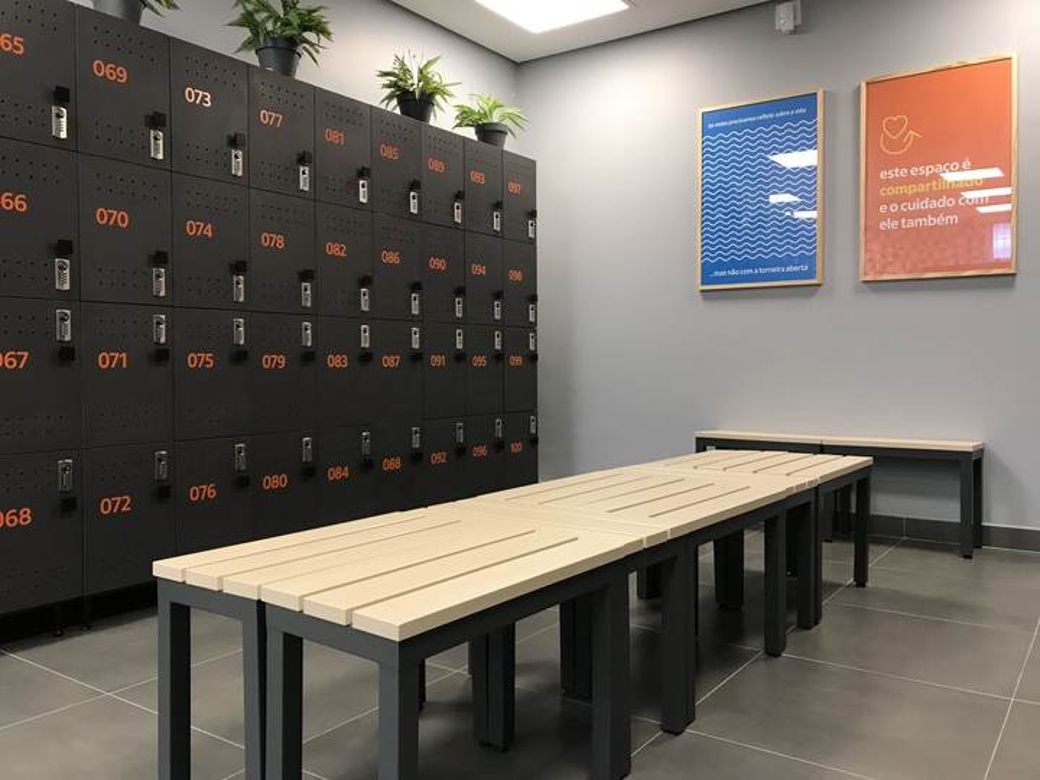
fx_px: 841
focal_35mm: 28
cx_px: 520
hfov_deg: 63.4
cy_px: 390
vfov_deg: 49.7
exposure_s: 1/30
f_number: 1.8
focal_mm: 3.99
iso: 32
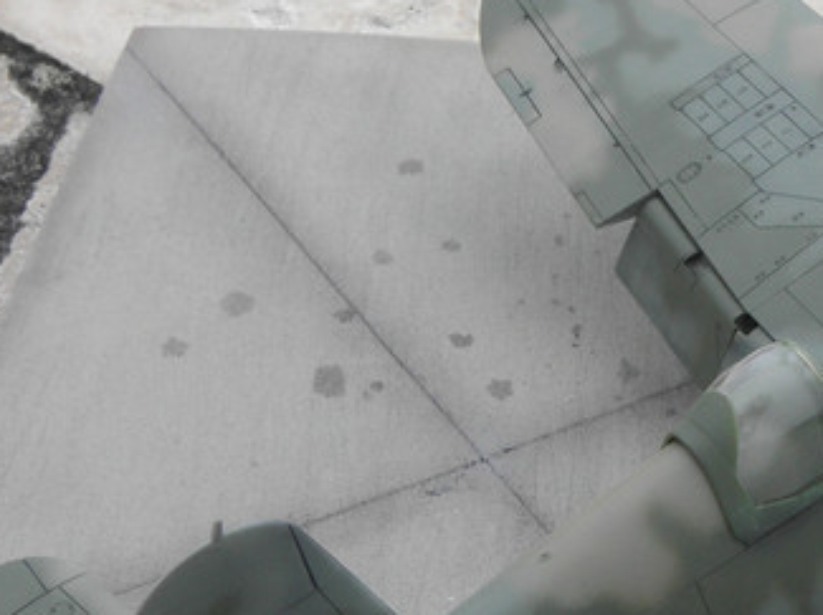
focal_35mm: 115
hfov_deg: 16.5
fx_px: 2731
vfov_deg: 12.7
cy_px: 638
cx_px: 951
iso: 64
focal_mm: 6.24
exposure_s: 1/100
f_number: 5.6
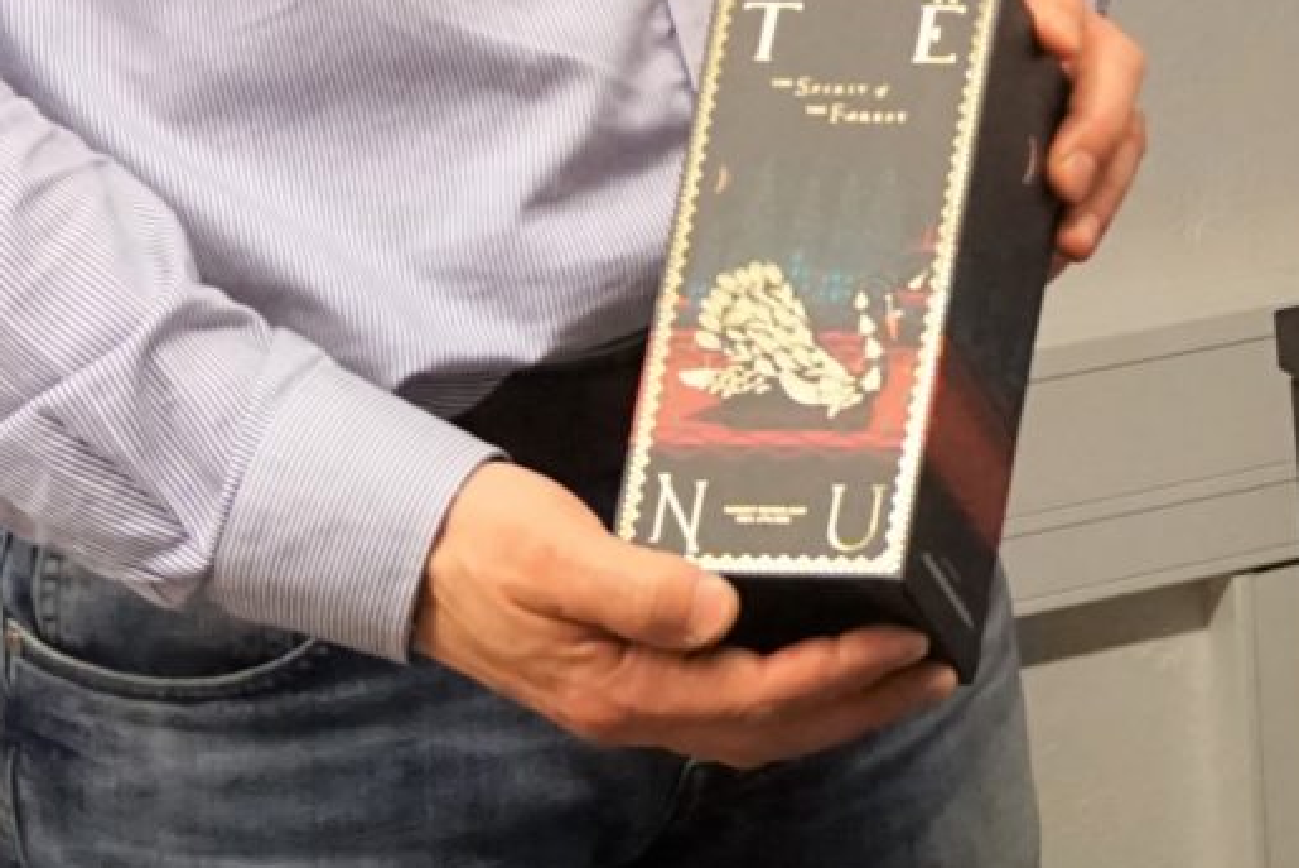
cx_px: 2010
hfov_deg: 12.4
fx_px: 5649
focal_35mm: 156
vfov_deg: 8.7
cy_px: -256
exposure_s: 1/160
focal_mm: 21
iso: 2000
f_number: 4
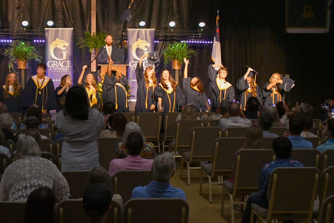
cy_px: 85
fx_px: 2660
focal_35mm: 287
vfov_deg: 4.8
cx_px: 121
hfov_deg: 7.2
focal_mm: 135
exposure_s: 1/400
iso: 8000
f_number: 6
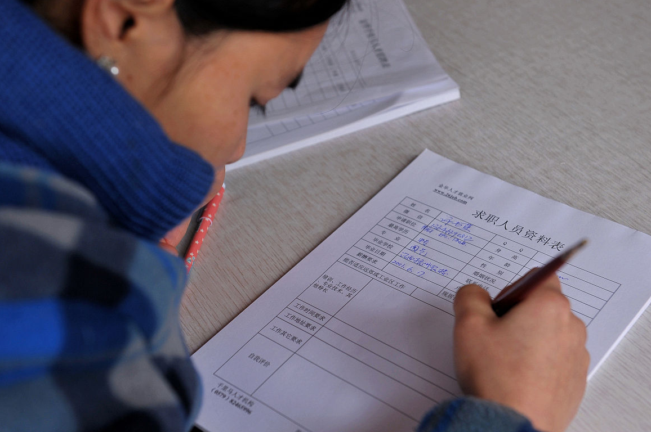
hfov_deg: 36.9
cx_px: 323
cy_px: 210
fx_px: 975
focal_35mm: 54
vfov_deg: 25.0
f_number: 4.5
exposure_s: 1/400
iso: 400
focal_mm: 52
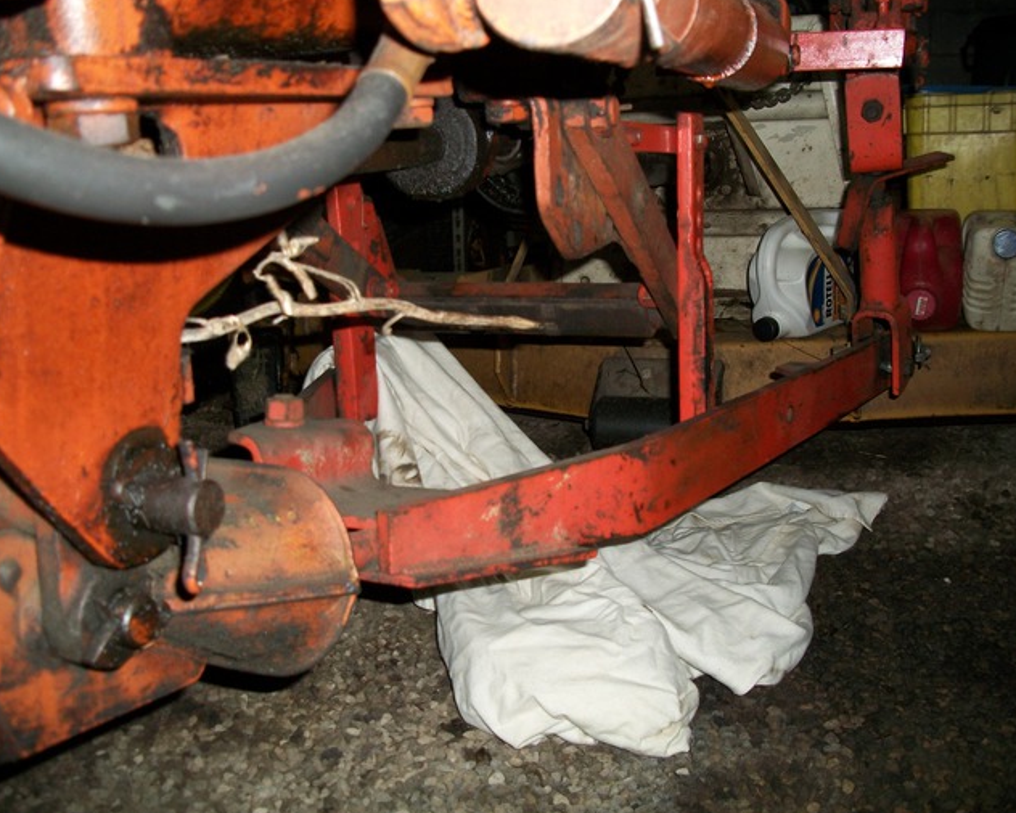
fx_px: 1023
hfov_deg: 52.8
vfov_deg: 43.4
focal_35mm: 34
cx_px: 506
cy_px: 403
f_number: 2.9
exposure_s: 1/30
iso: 80
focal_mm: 5.7
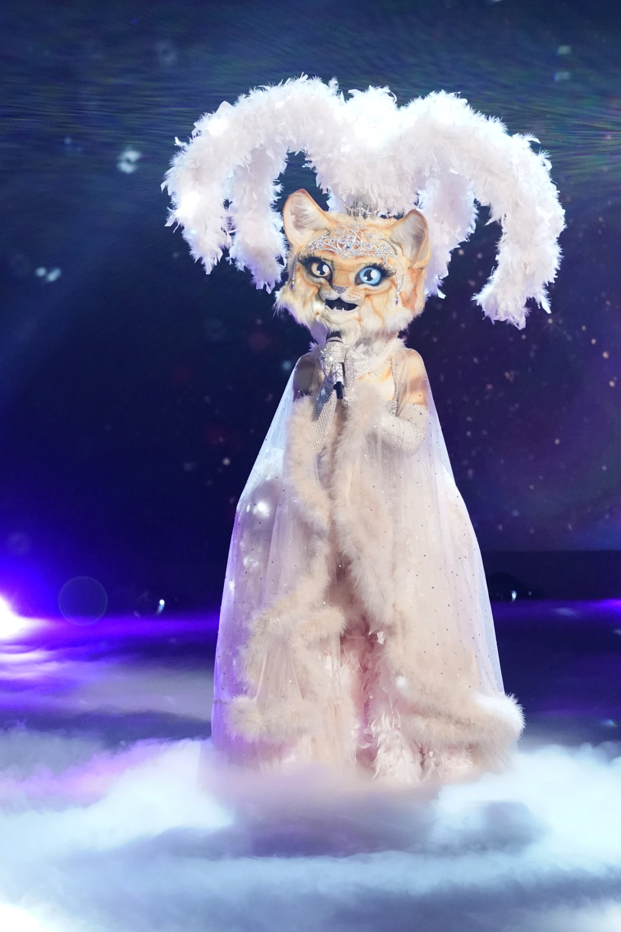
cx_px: 310
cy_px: 466
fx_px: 7763
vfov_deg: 6.9
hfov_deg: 4.6
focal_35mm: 300
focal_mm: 200
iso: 8000
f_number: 5
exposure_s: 1/200
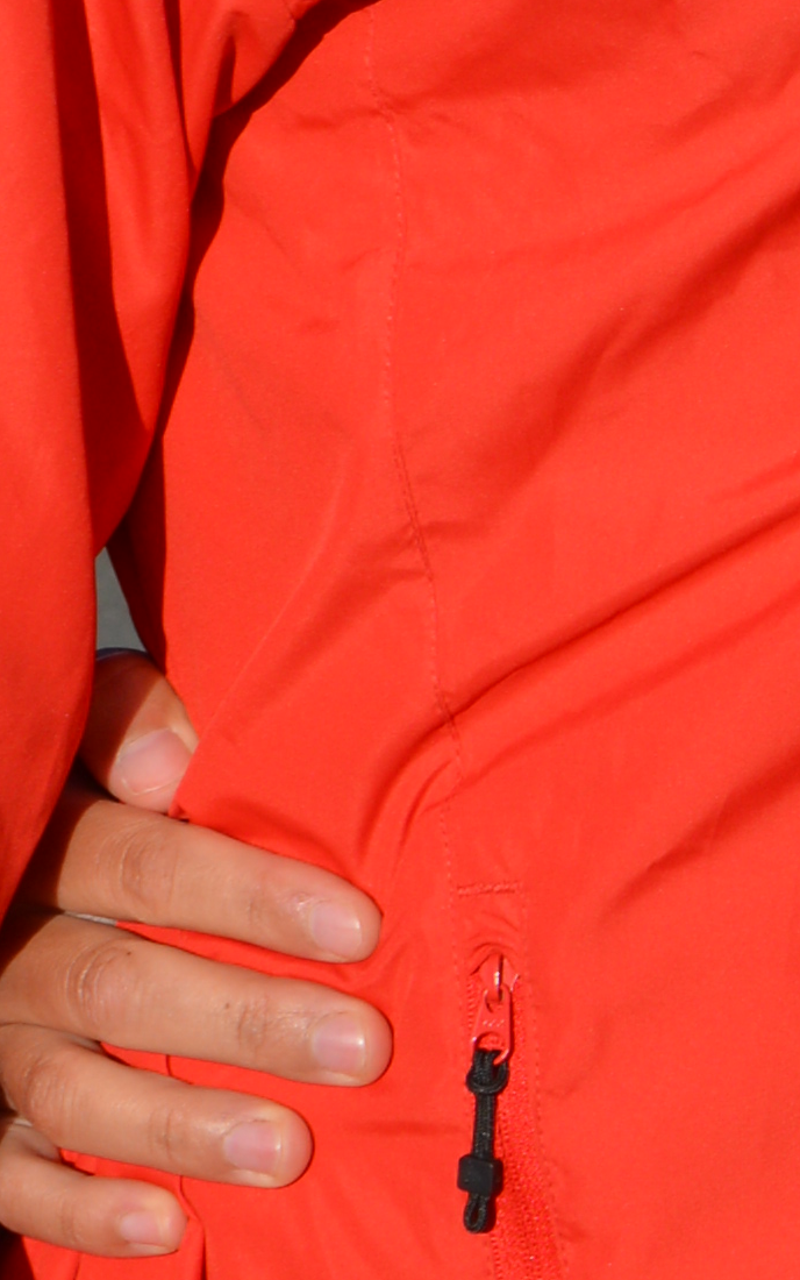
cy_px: -304
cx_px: 1384
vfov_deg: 9.9
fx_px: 7279
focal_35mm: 209
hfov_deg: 6.2
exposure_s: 1/320
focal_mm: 25
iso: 100
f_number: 9
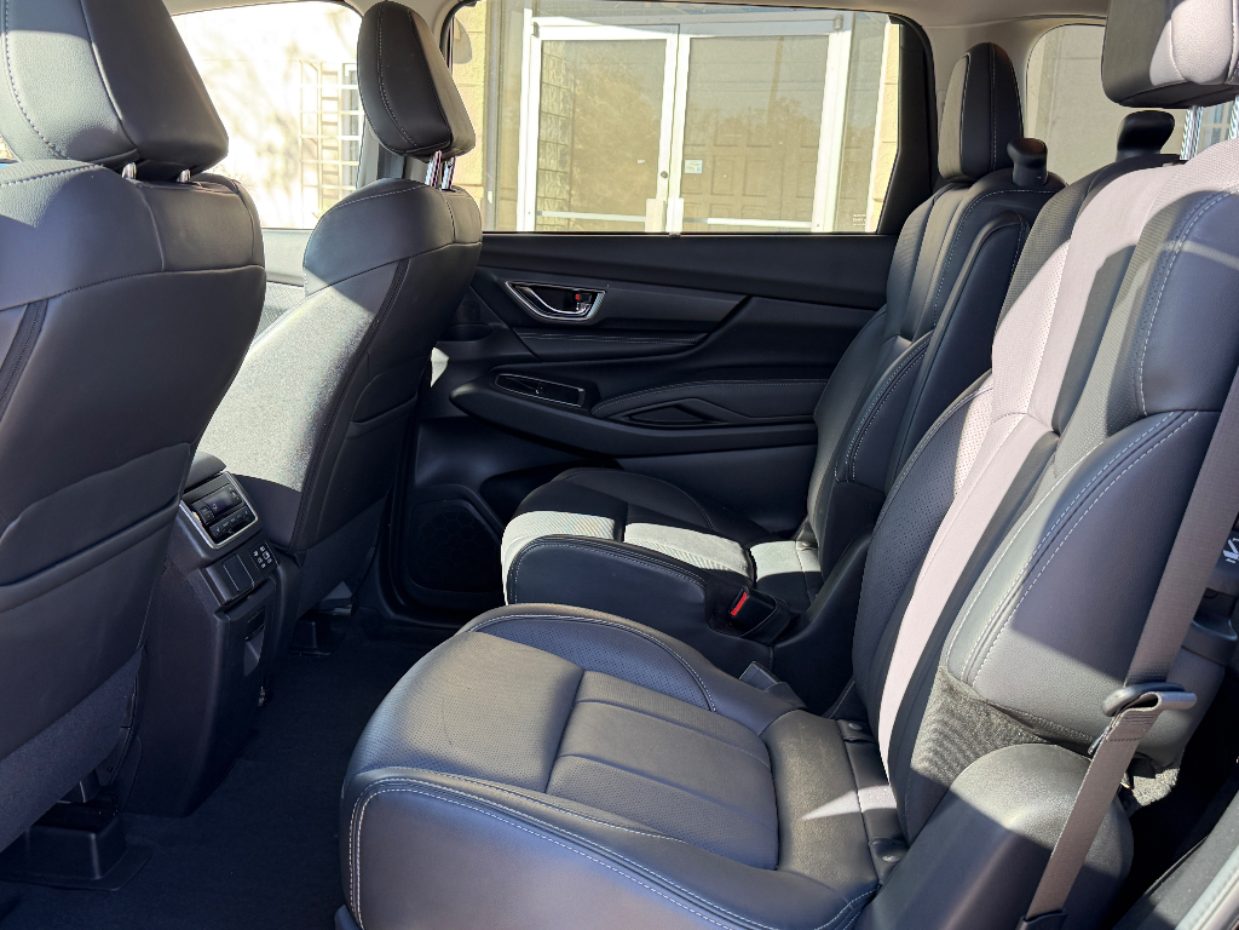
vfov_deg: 40.7
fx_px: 1253
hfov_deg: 52.6
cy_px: 465
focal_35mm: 35
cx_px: 620
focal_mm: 6.76
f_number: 1.78
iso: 64
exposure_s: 1/133
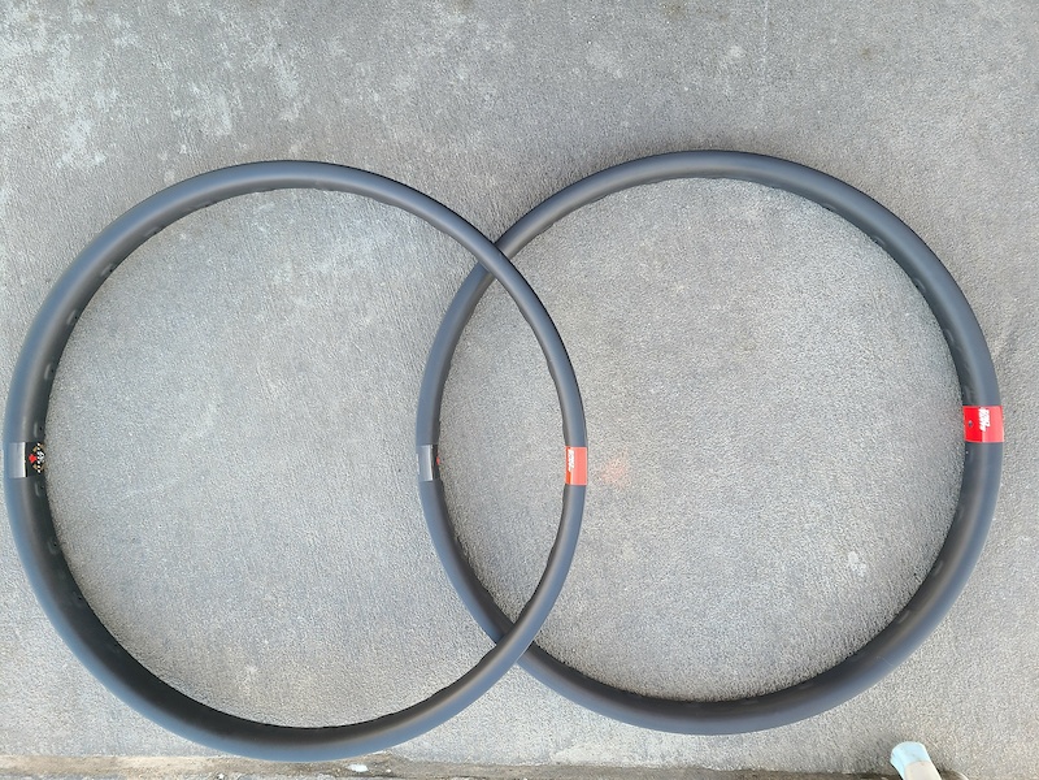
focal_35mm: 26
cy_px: 390
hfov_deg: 67.3
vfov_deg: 53.1
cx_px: 520
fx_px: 780
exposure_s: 1/120
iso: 64
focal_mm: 5.4
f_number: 1.8
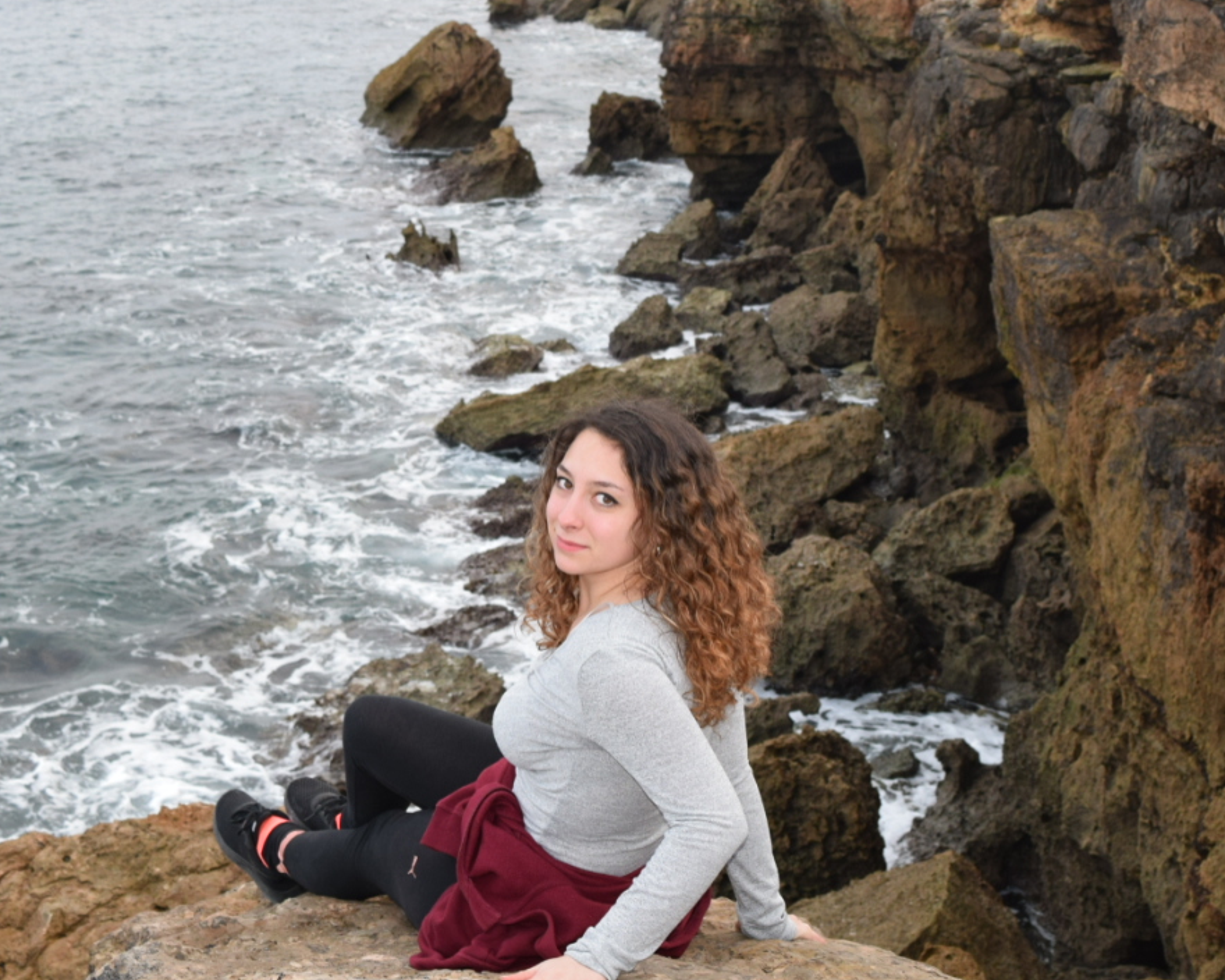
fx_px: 2067
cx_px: 636
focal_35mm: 57
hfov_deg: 33.0
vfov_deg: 26.7
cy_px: 452
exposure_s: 1/125
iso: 400
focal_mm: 22
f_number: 5.6
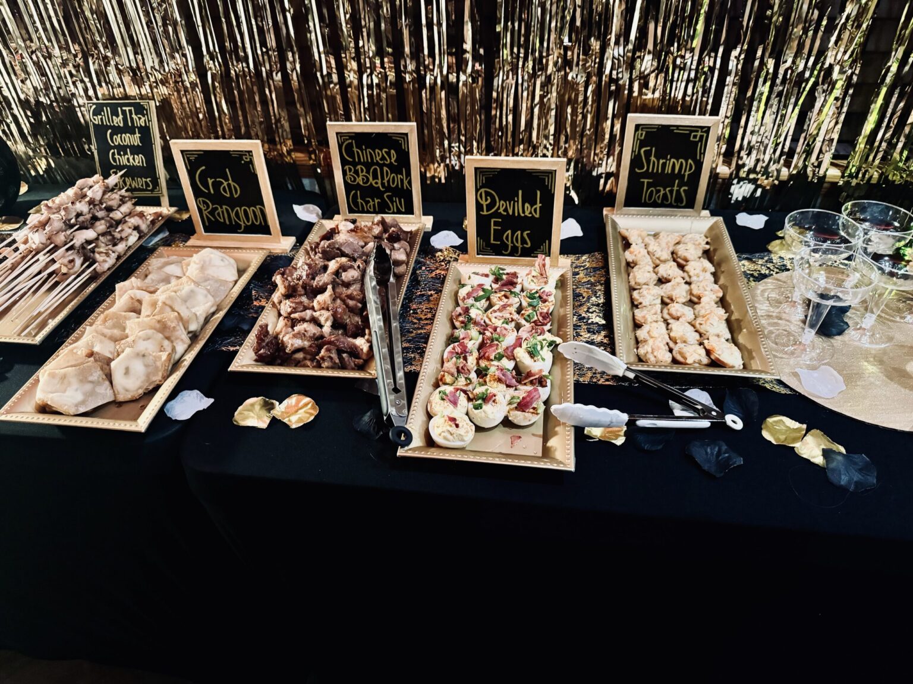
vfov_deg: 56.8
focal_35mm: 24
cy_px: 342
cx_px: 456
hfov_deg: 71.6
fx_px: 633
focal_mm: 6.86
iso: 1250
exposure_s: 1/30
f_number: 1.78
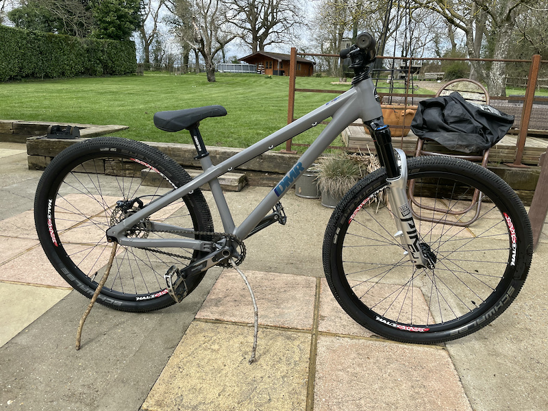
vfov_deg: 53.1
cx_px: 274
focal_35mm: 26
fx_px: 412
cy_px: 206
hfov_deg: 67.3
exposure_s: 1/1642
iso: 32
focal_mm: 4.2
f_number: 1.6
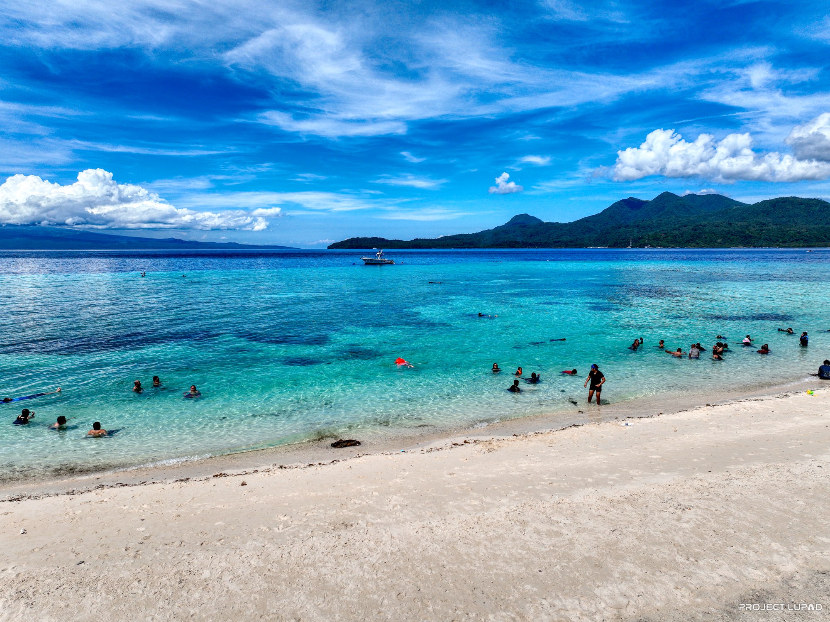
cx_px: 415
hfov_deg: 71.6
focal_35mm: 24
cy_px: 311
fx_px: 575
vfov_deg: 56.8
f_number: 2.8
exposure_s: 1/4000
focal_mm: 12.29
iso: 100
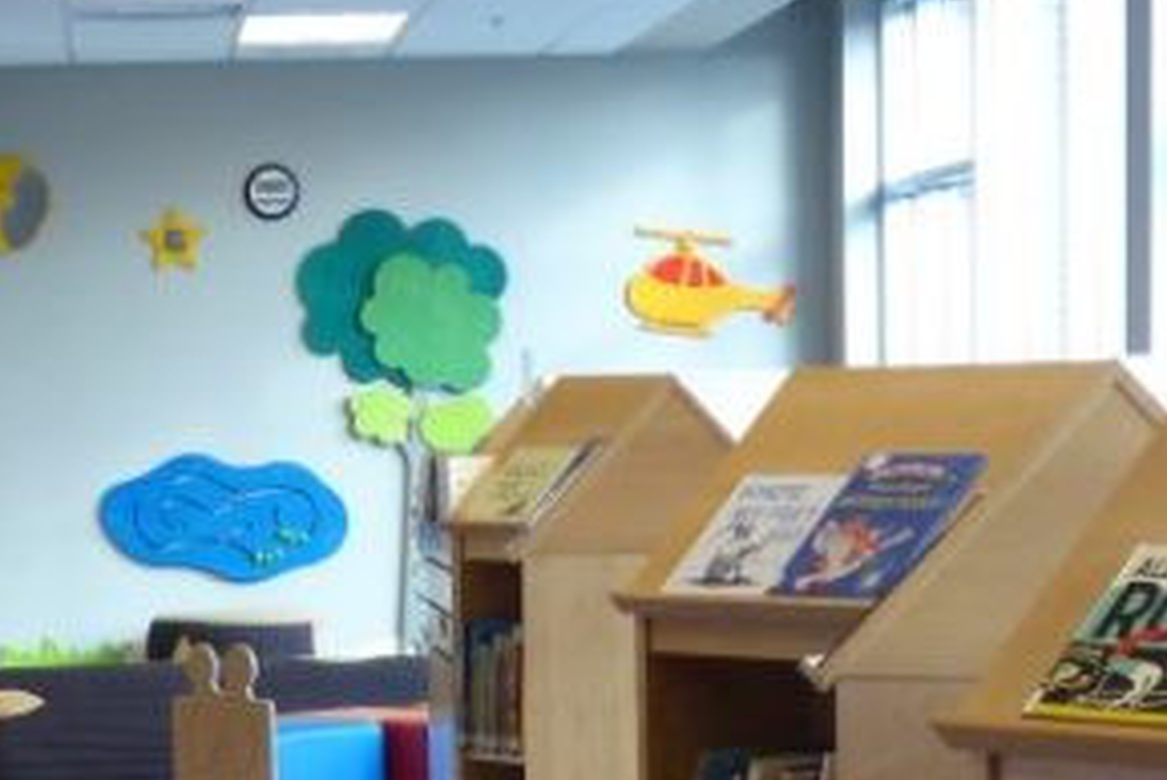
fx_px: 4476
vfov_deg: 9.7
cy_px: 1071
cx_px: 343
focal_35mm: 138
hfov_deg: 14.8
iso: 200
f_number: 2.8
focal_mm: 9.1
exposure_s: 1/60
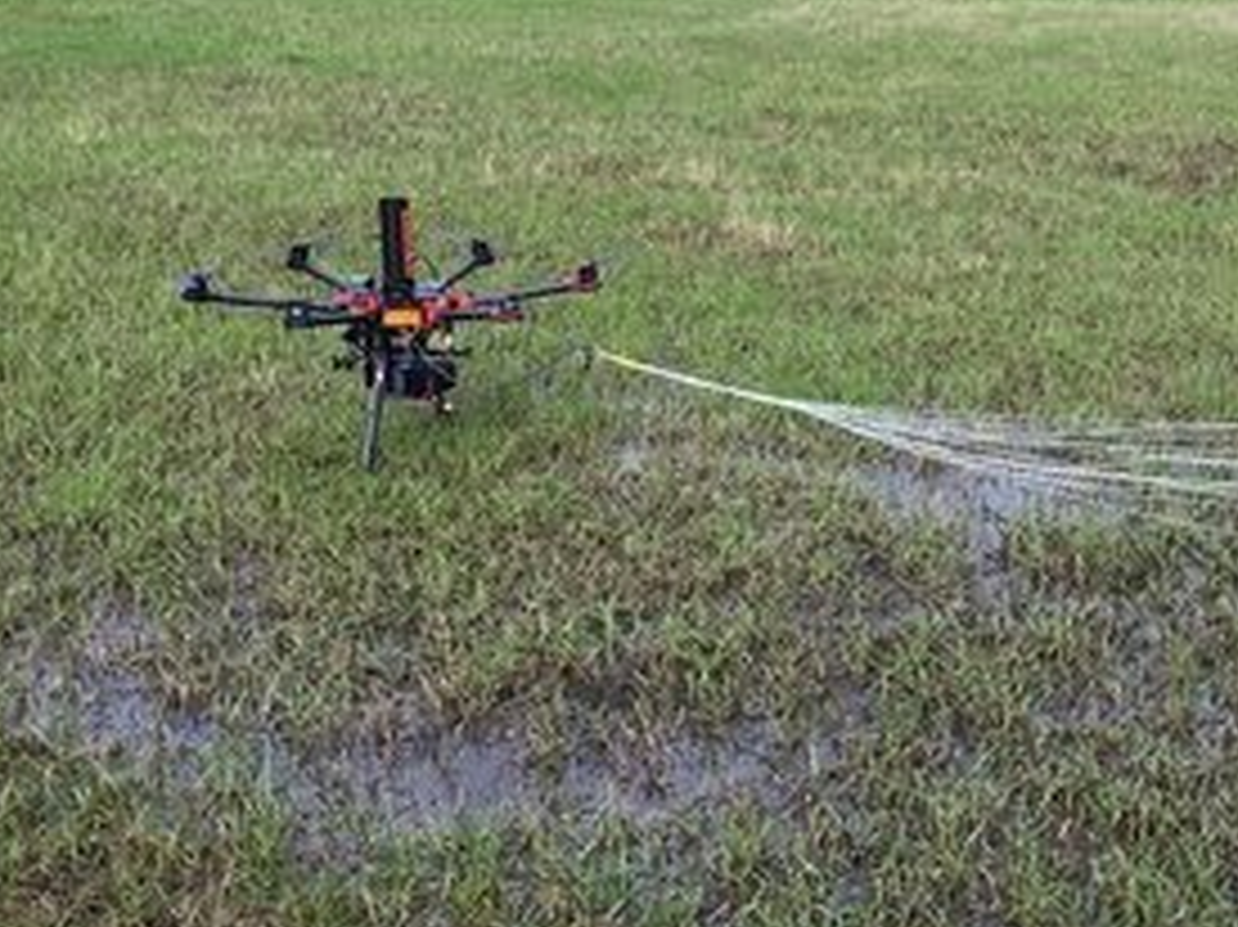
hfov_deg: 32.1
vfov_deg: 25.2
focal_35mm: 58
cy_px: 464
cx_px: 1040
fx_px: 2073
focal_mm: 4.15
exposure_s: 1/530
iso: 25
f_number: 2.2
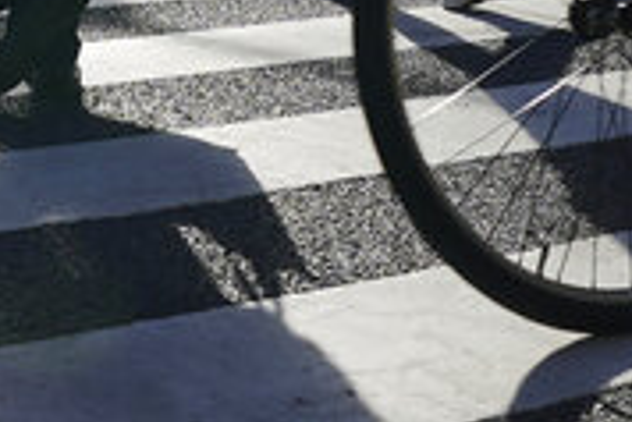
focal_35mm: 92
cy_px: -775
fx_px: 1616
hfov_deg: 22.1
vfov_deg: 10.9
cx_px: 302
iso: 100
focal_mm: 16
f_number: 8
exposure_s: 1/500
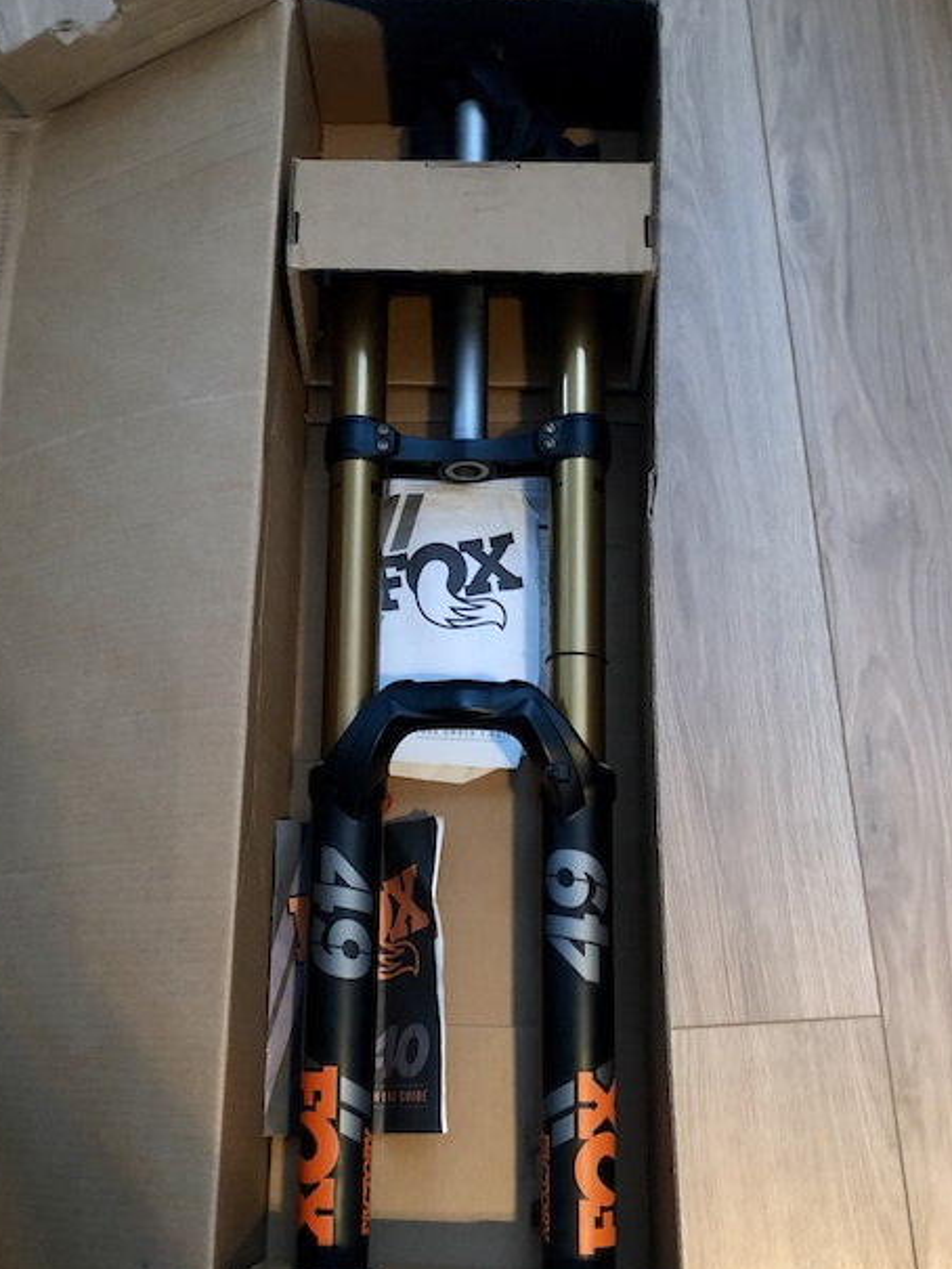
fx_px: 1356
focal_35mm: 37
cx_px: 430
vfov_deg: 49.6
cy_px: 793
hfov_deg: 38.6
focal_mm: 3.99
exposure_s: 1/4
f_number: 1.8
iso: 100
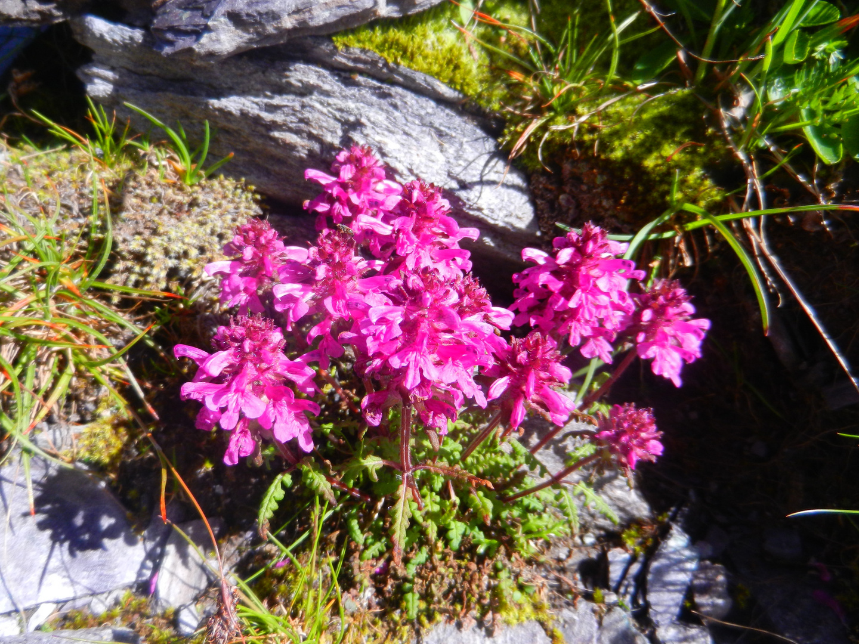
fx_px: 620
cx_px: 430
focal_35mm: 25
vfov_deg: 54.9
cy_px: 322
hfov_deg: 69.4
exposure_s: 1/800
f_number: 3.5
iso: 160
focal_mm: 4.5
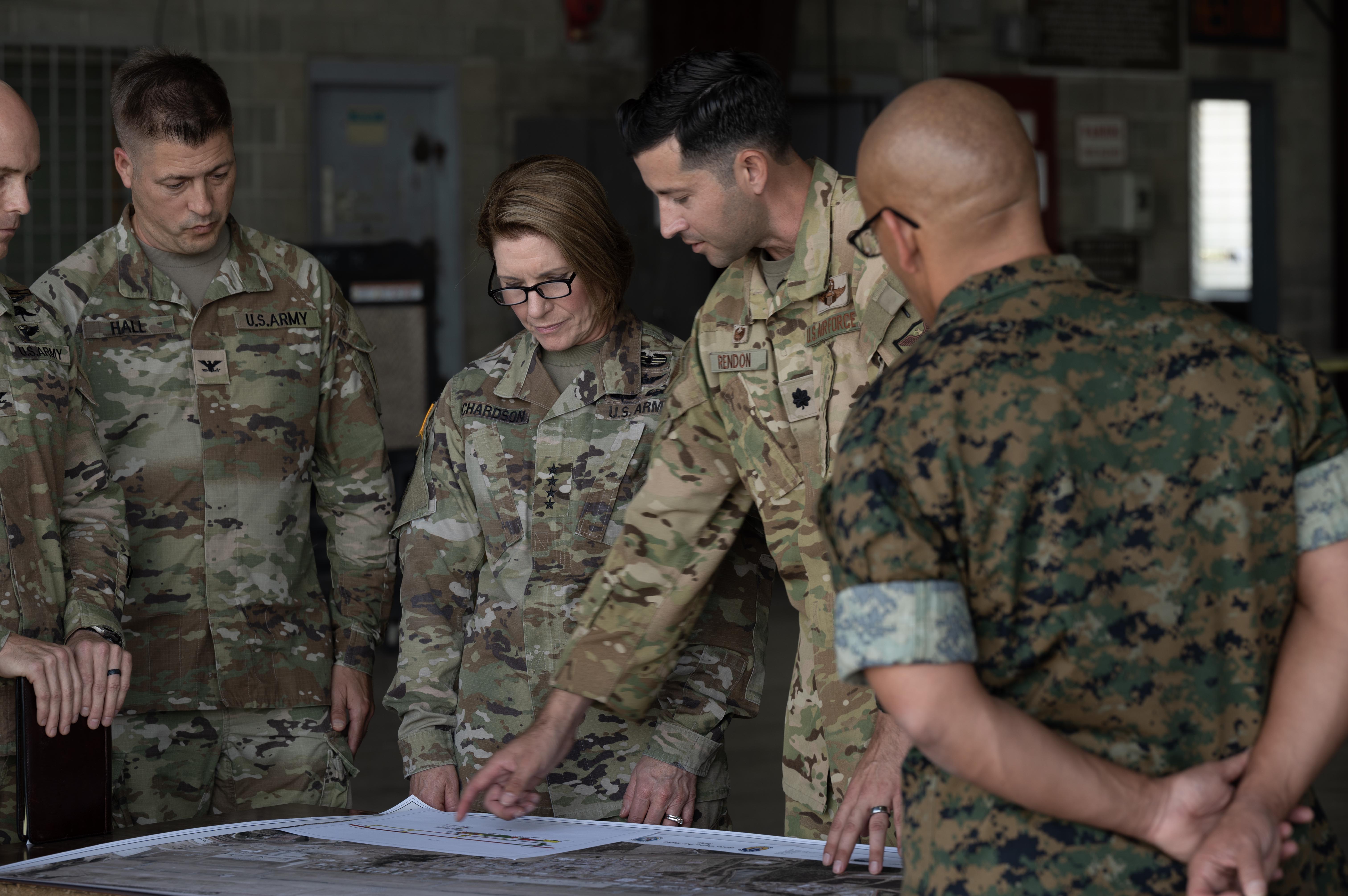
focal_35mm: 125
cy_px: 448
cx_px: 674
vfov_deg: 11.0
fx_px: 4677
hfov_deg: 16.4
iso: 100
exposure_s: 1/80
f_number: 6.3
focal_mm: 125
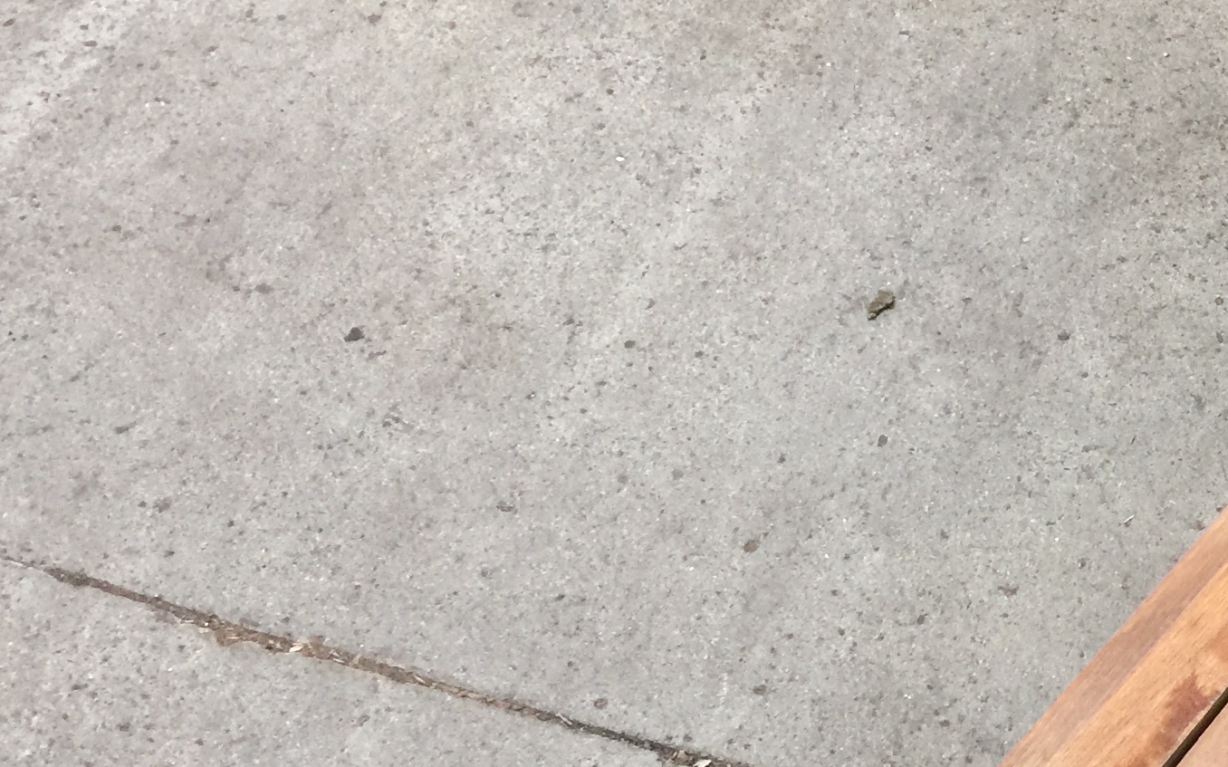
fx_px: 2476
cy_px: 390
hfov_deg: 25.1
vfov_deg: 17.6
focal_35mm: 74
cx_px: 1466
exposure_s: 1/30
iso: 50
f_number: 2.2
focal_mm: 4.15
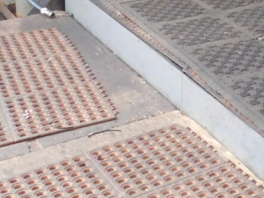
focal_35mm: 105
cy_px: -147
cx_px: 364
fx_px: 801
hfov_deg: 17.3
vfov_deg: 12.9
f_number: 3.2
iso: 320
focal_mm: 5.3
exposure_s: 1/30
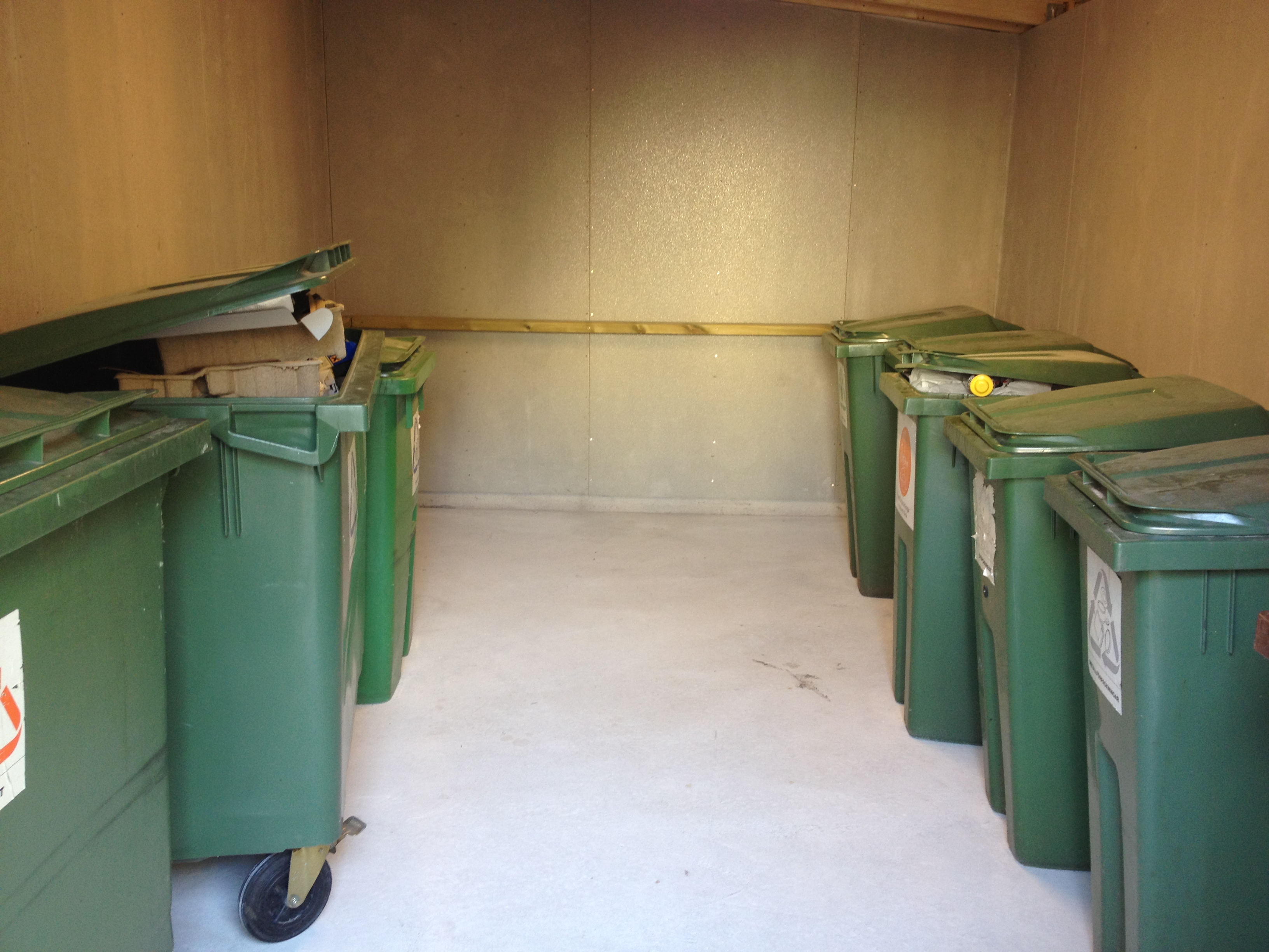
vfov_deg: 40.7
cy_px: 476
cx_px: 634
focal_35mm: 35
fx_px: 1283
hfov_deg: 52.6
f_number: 2.4
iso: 64
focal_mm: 4.28
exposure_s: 1/20
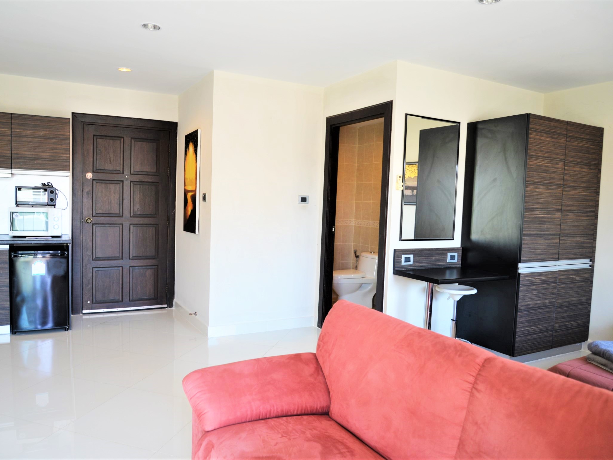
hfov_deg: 67.2
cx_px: 282
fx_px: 460
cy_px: 230
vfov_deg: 53.1
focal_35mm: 26
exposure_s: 1/80
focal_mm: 24
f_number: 4.5
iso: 400
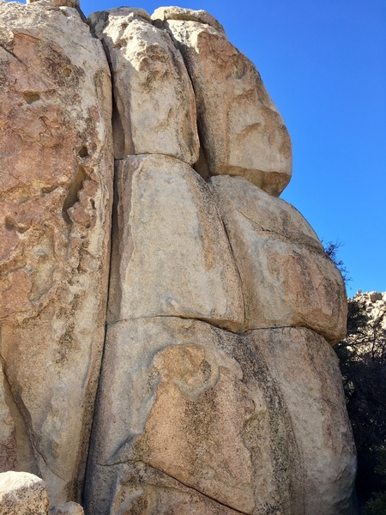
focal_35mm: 29
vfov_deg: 61.7
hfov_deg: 48.2
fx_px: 431
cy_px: 258
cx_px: 193
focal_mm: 4.15
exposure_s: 1/596
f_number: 2.2
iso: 25
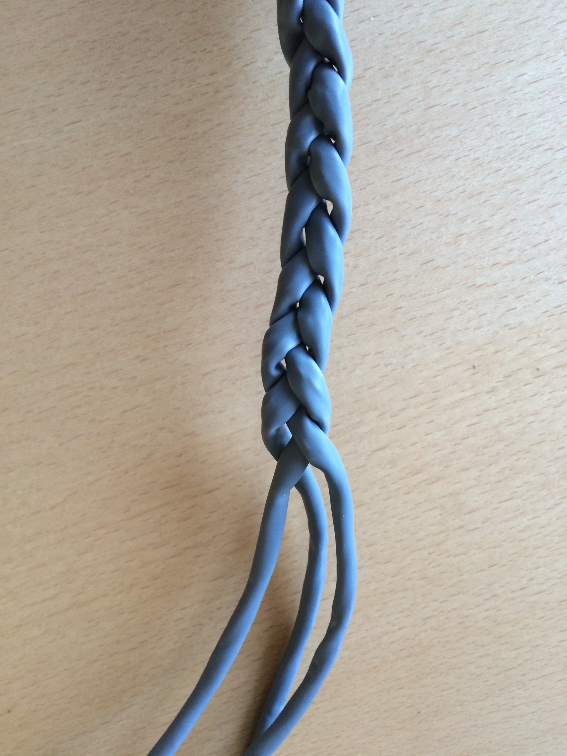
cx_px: 284
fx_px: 633
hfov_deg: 48.2
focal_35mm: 29
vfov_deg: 61.7
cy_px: 378
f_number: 2.2
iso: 64
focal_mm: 4.15
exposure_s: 1/33
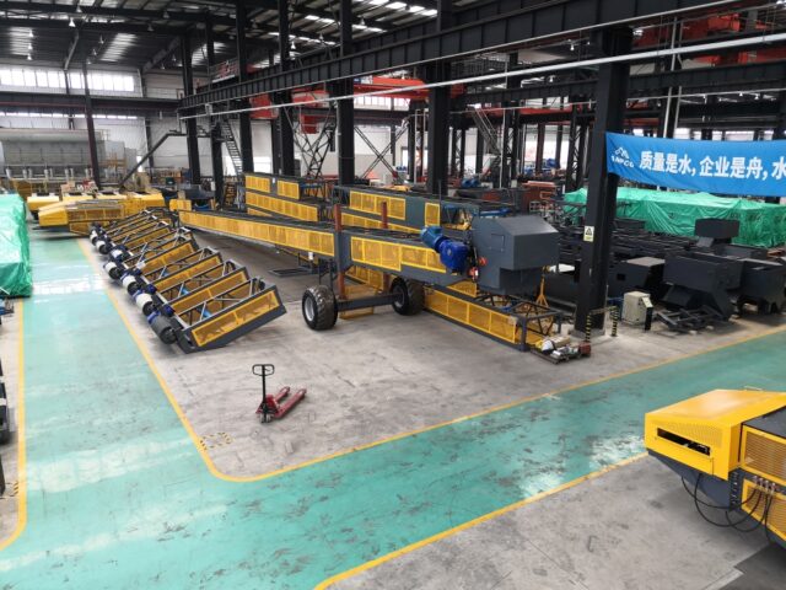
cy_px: 295
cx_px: 393
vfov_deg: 53.1
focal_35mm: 26
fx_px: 590
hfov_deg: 67.3
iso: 50
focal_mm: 4.75
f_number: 1.8
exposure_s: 1/50
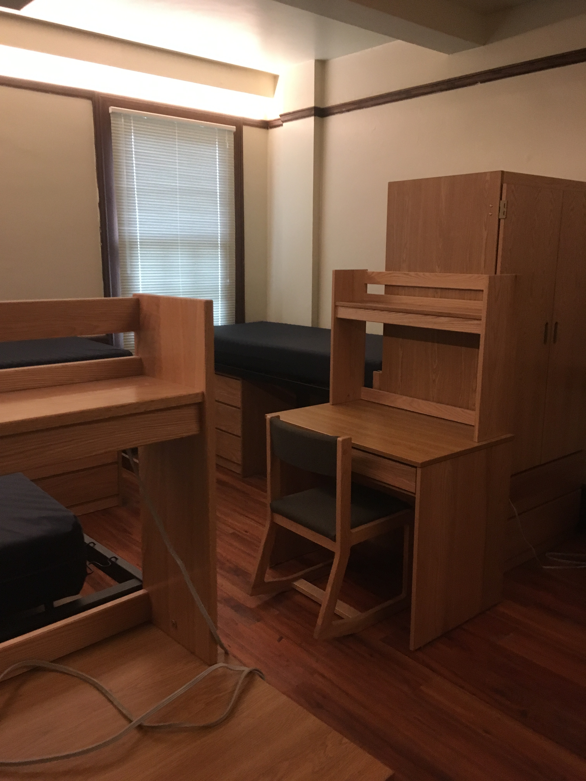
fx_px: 655
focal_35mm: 29
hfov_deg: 48.2
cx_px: 293
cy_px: 390
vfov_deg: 61.7
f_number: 2.2
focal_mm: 4.15
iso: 160
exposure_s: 1/30
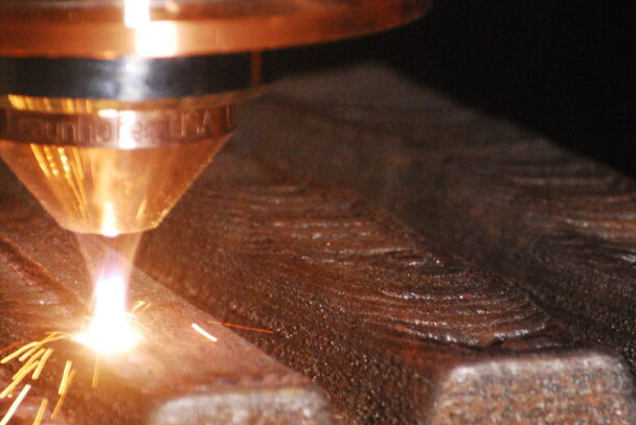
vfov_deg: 3.0
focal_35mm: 459
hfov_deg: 4.5
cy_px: 280
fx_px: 8118
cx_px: 409
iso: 1600
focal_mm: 155
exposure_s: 1/60
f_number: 5
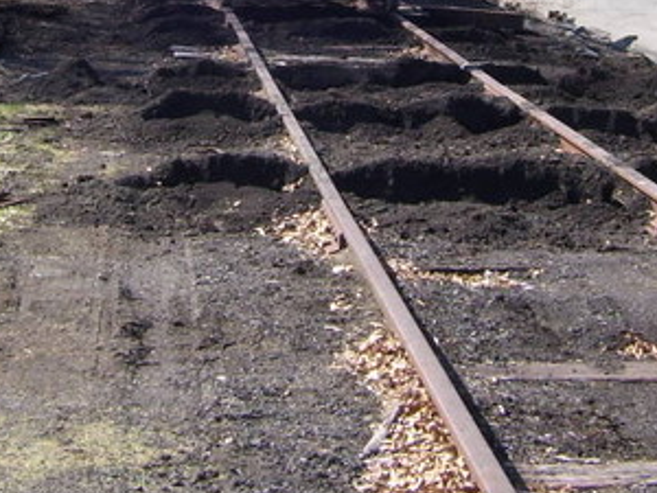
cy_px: -59
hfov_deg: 18.7
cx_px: 232
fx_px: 1993
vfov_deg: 13.8
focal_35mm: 105
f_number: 4.8
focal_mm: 6
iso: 80
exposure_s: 1/250
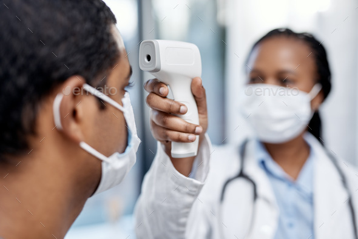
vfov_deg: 27.0
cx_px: 179
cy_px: 120
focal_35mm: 50
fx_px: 497
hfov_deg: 39.6
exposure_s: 1/250
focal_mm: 50
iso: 250
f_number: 2
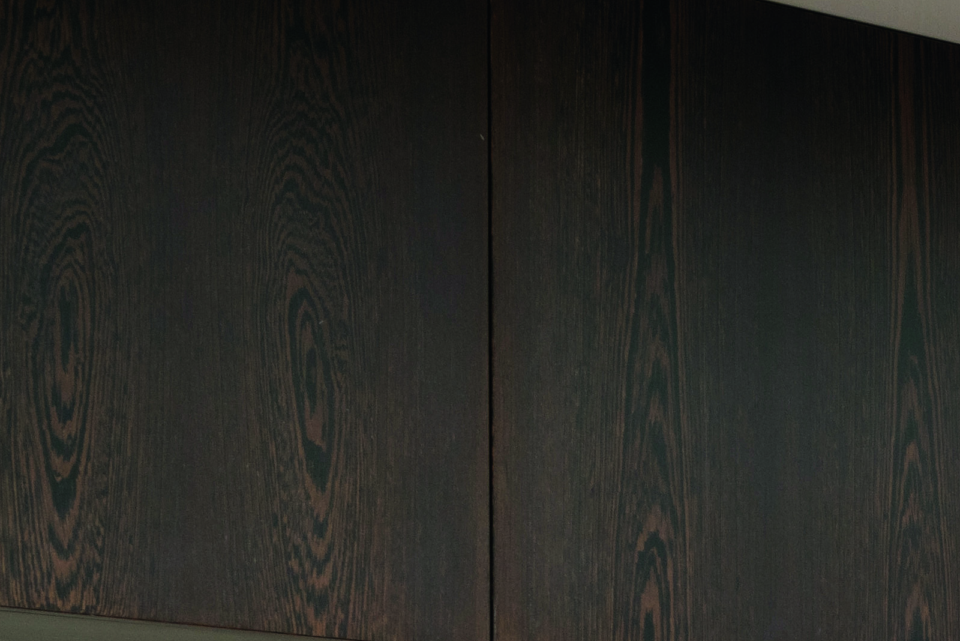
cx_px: 1700
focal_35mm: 207
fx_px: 5522
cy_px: 1336
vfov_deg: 6.4
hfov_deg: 9.5
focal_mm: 45
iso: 160
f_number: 9.5
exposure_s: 1/3
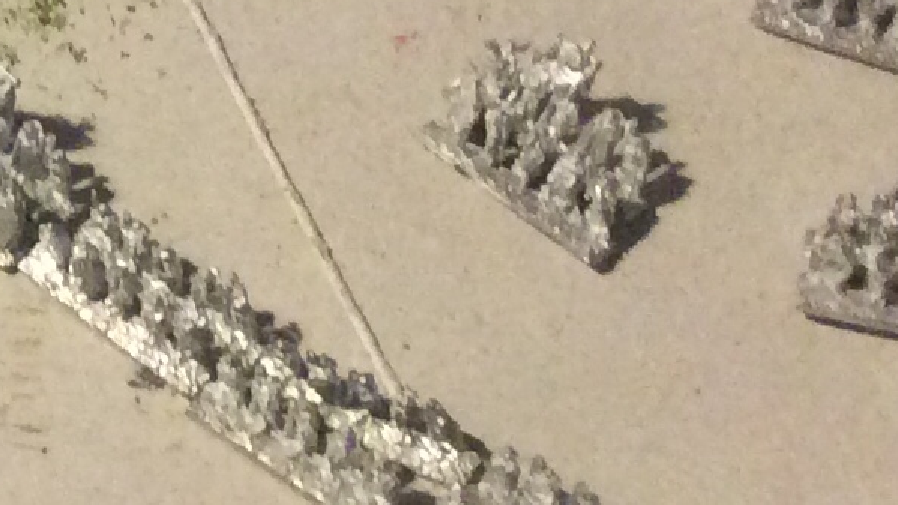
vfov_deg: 7.9
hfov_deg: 13.5
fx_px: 3595
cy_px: -155
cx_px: -381
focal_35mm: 151
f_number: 2.4
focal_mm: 3.3
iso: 200
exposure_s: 1/25
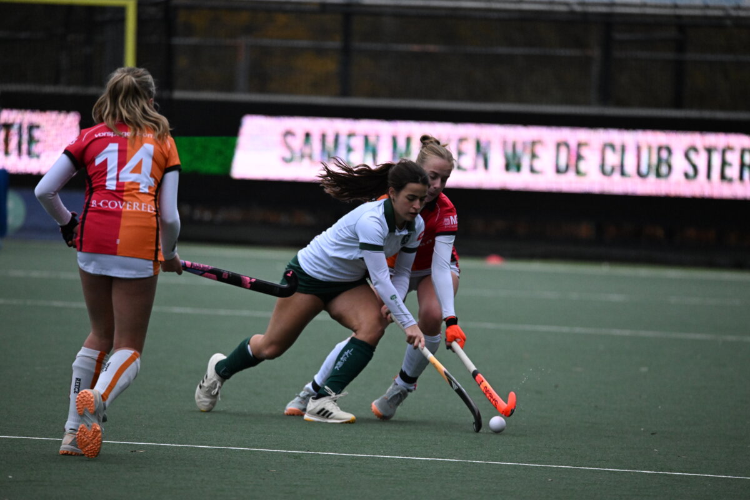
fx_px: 10208
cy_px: 250
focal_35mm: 490
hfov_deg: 4.2
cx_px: 375
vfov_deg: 2.8
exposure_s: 1/800
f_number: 6.3
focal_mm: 490
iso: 6400
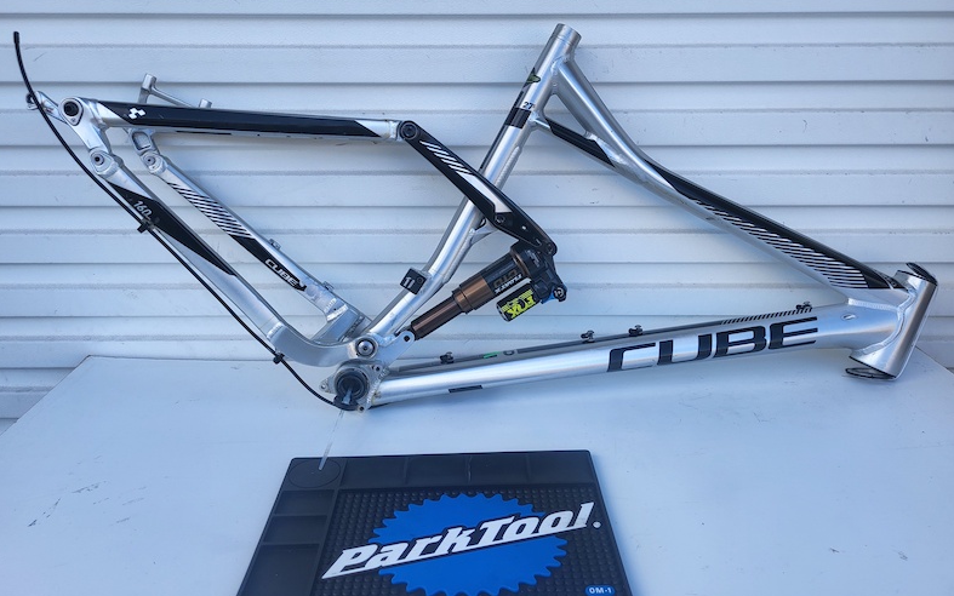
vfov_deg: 44.5
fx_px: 728
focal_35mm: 28
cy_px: 288
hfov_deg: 66.5
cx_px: 481
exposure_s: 1/460
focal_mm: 5.4
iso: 40
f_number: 1.8
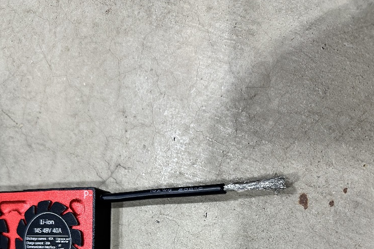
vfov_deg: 35.1
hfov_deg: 55.8
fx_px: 353
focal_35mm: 34
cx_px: 190
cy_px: 252
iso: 200
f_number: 1.78
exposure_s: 1/120
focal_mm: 6.86
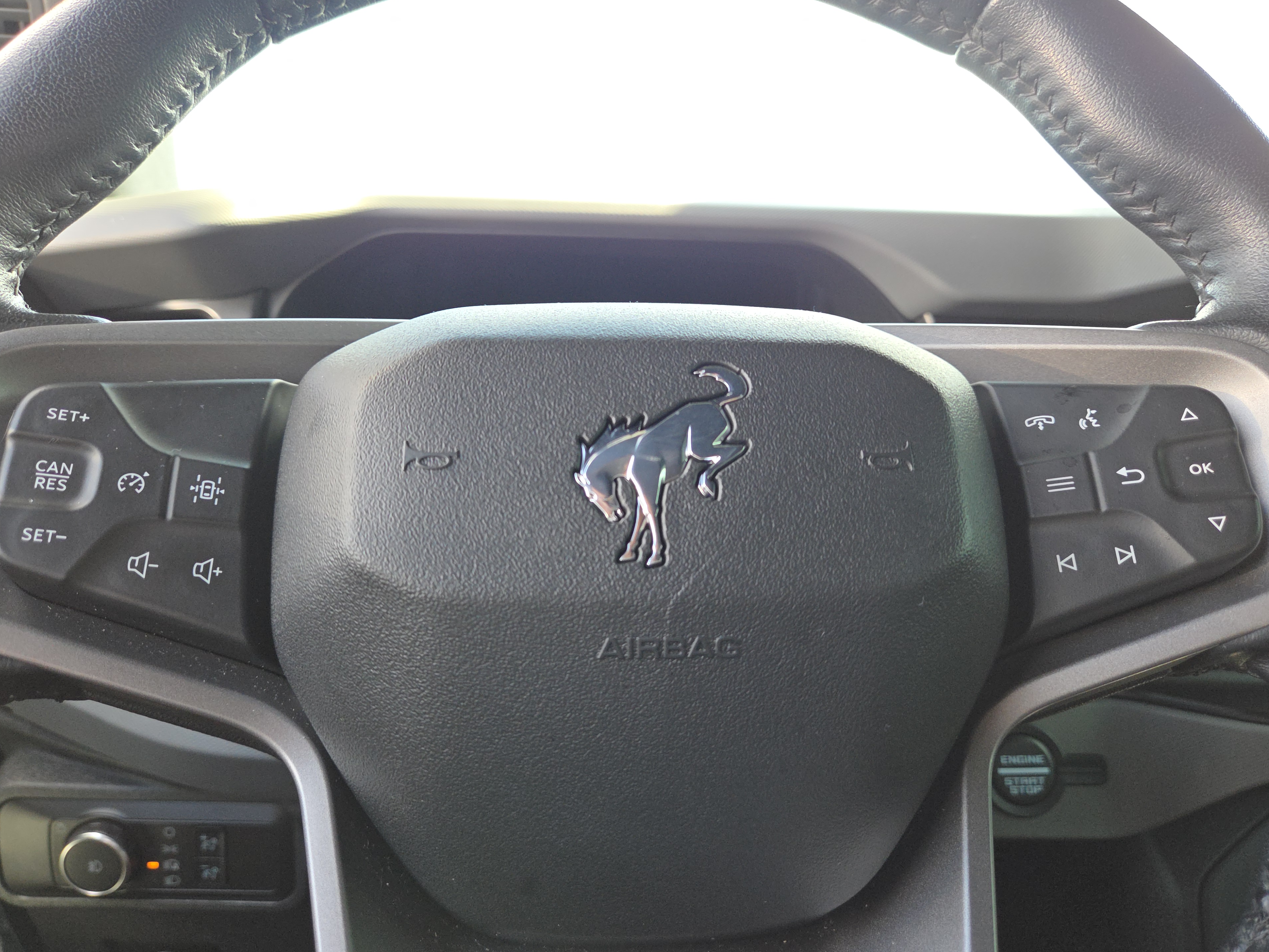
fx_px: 880
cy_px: 472
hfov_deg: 71.6
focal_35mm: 24
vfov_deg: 56.8
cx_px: 621
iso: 80
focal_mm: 5.4
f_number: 1.8
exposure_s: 1/180
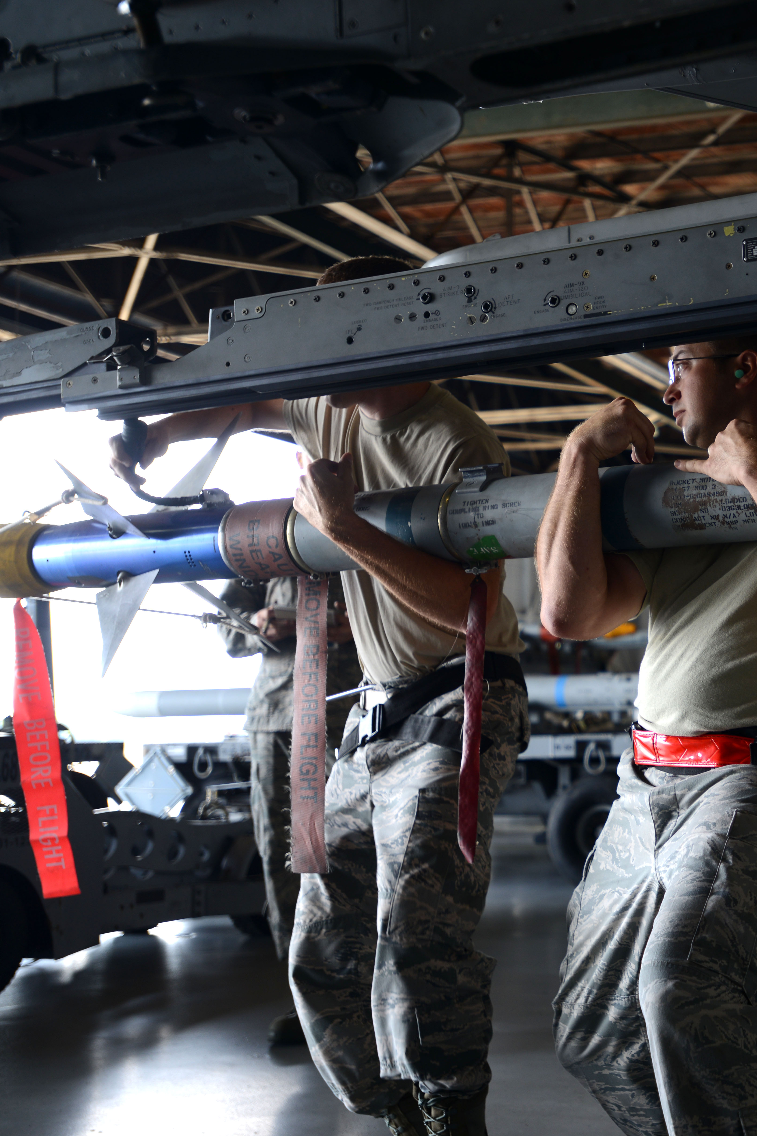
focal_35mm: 53
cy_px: 571
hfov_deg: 23.9
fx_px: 1672
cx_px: 832
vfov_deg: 37.5
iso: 160
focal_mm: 35
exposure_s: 1/125
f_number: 2.8
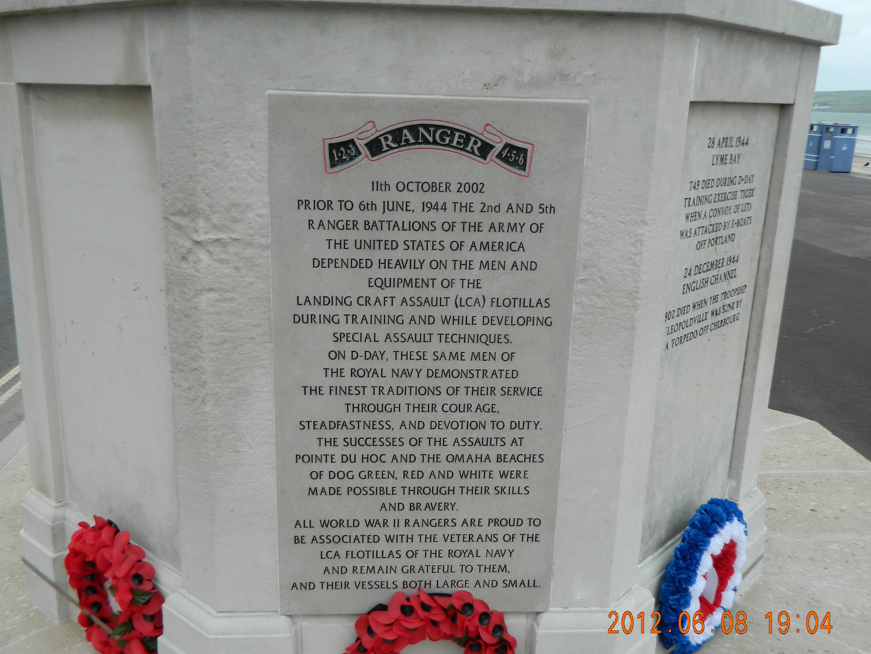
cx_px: 428
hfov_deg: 55.3
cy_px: 347
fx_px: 830
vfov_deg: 42.9
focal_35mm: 33
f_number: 3.2
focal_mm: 5.6
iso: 80
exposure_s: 1/100
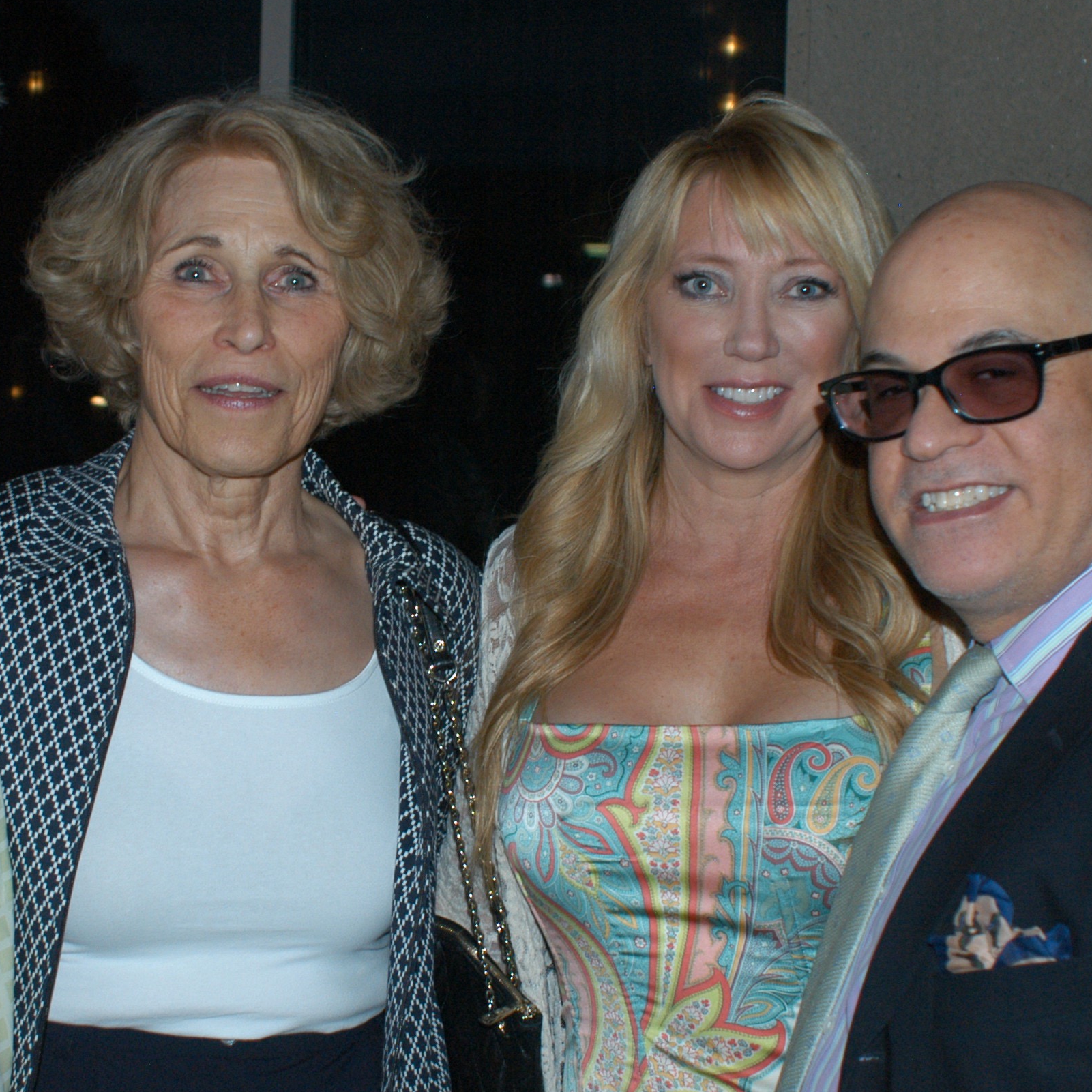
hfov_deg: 25.6
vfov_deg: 25.7
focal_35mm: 67
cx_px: 353
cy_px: 564
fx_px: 2391
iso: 640
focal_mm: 28
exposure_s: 1/60
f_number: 4.5
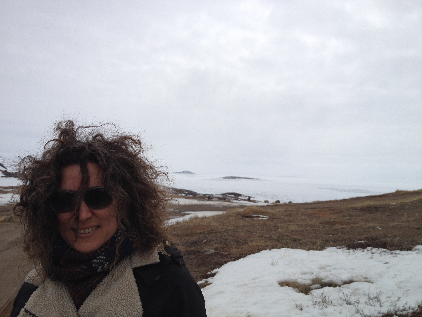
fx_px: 427
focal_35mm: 35
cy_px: 158
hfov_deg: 52.6
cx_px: 211
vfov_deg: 40.7
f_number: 2.4
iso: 50
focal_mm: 4.28
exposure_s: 1/6135
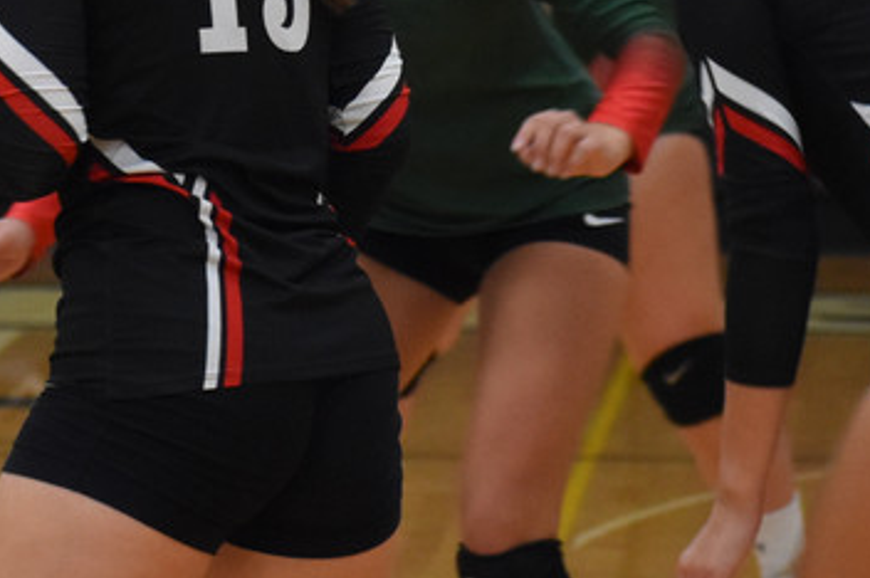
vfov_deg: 2.3
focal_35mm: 594
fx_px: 14341
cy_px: -351
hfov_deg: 3.5
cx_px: 133
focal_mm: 116
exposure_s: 1/125
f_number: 4.8
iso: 2000
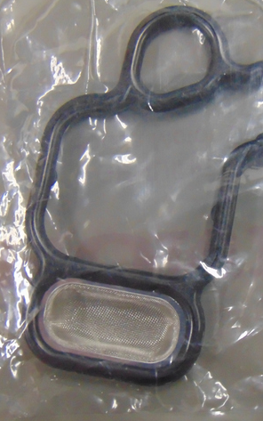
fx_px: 985
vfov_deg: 24.1
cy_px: 209
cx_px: 183
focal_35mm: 86
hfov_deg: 15.2
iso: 640
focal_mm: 10.8
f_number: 3.6
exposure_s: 1/50
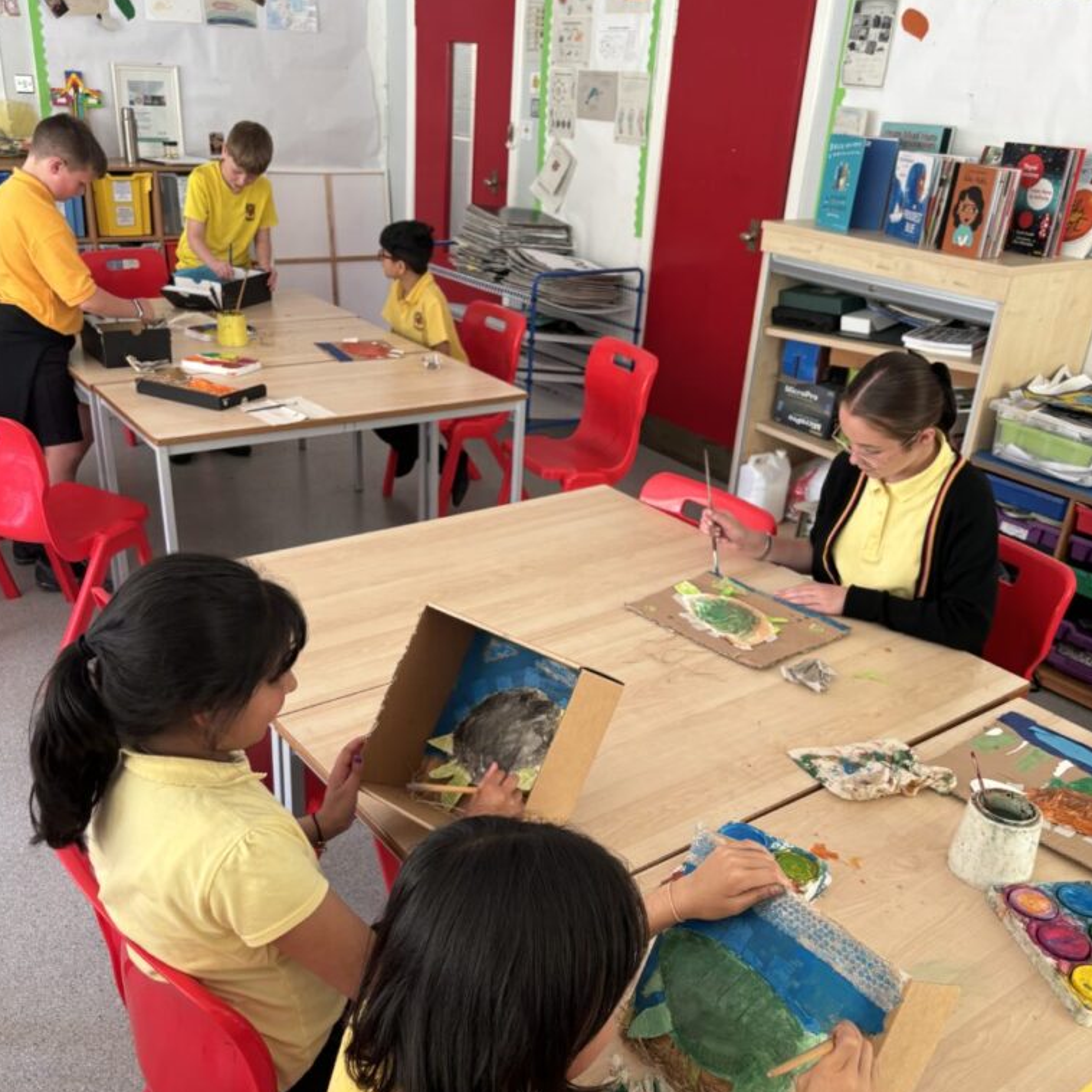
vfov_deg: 52.4
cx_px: 544
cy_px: 617
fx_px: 1106
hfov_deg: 52.5
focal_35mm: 31
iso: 125
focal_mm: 5.96
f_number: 1.6
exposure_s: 1/60
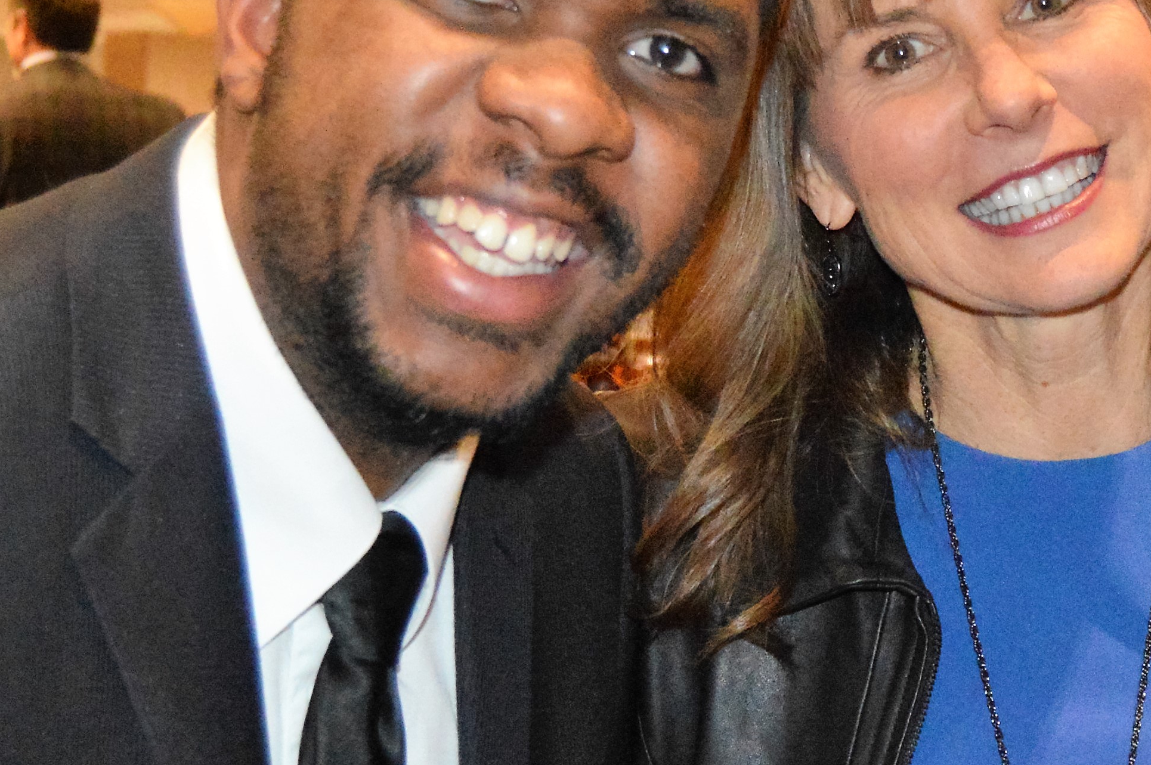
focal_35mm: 108
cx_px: 1057
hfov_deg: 18.7
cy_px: 589
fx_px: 3436
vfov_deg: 12.7
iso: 3200
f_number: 3.8
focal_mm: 23
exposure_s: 1/60
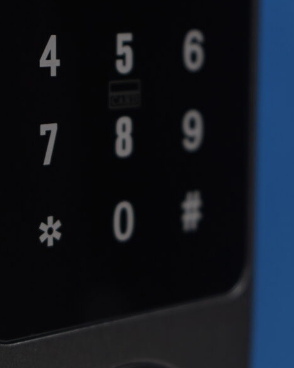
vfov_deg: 14.8
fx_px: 1414
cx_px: 171
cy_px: 182
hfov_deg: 11.9
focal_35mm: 130
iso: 200
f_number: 4
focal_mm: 34
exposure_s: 1/125
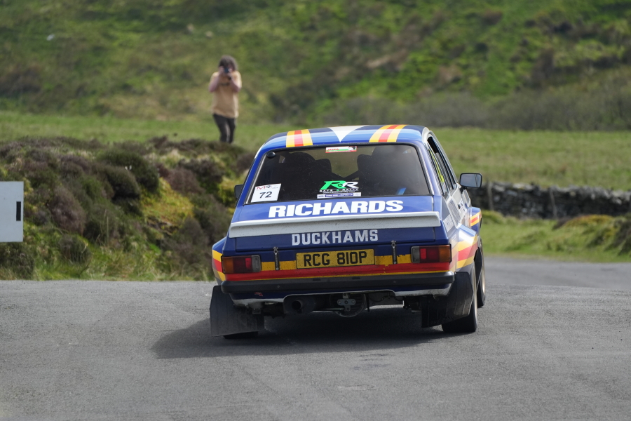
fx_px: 7011
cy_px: 210
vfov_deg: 3.4
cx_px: 316
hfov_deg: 5.2
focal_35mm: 400
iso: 1000
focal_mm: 400
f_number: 9
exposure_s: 1/500
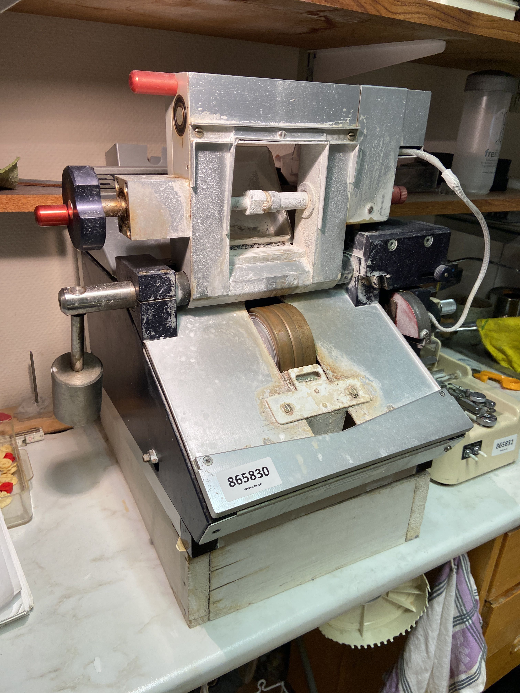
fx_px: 521
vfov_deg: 67.3
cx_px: 260
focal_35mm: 26
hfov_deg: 53.1
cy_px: 346
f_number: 1.8
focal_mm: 4.25
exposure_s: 1/100
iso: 80
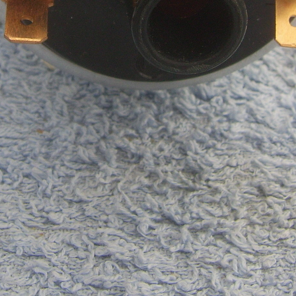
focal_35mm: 95
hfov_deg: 18.3
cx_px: 122
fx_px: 919
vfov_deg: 17.8
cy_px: -15
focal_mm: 7.8
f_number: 5.7
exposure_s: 1/80
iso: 50
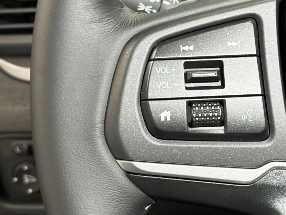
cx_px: 208
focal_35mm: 87
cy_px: 75
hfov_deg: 22.3
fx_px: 719
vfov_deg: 16.9
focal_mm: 6.86
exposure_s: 1/30
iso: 500
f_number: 1.78
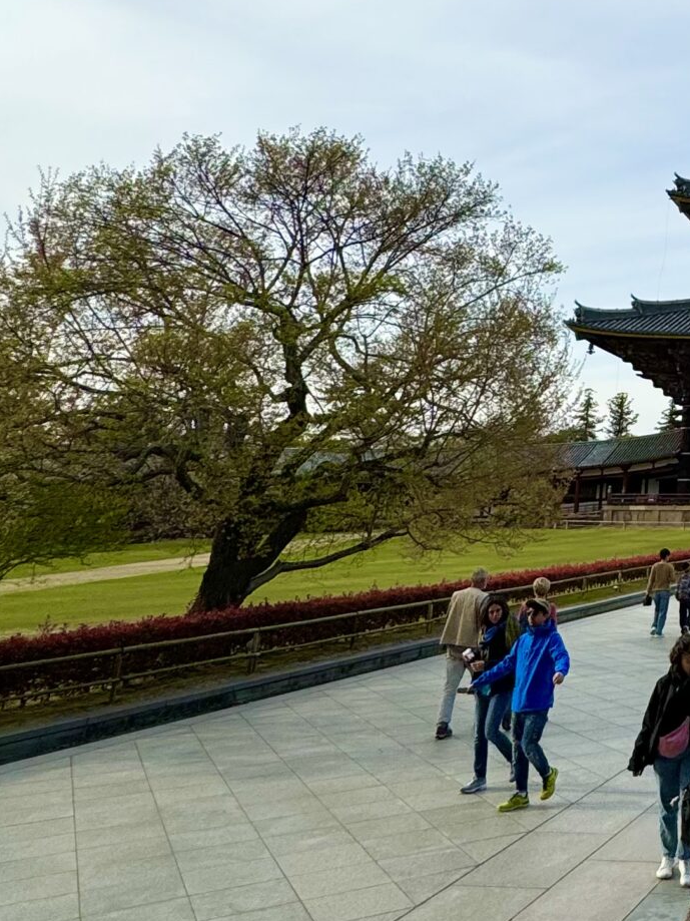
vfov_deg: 46.1
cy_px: 226
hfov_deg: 29.6
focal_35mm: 39
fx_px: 1037
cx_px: 895
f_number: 2.2
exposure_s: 1/1506
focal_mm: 2.22
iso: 50
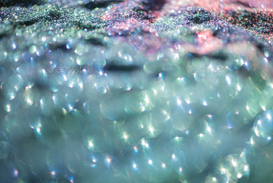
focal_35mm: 105
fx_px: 797
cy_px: 92
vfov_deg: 13.1
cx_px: 136
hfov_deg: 19.4
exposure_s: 1/160
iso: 100
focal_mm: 105
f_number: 3.5
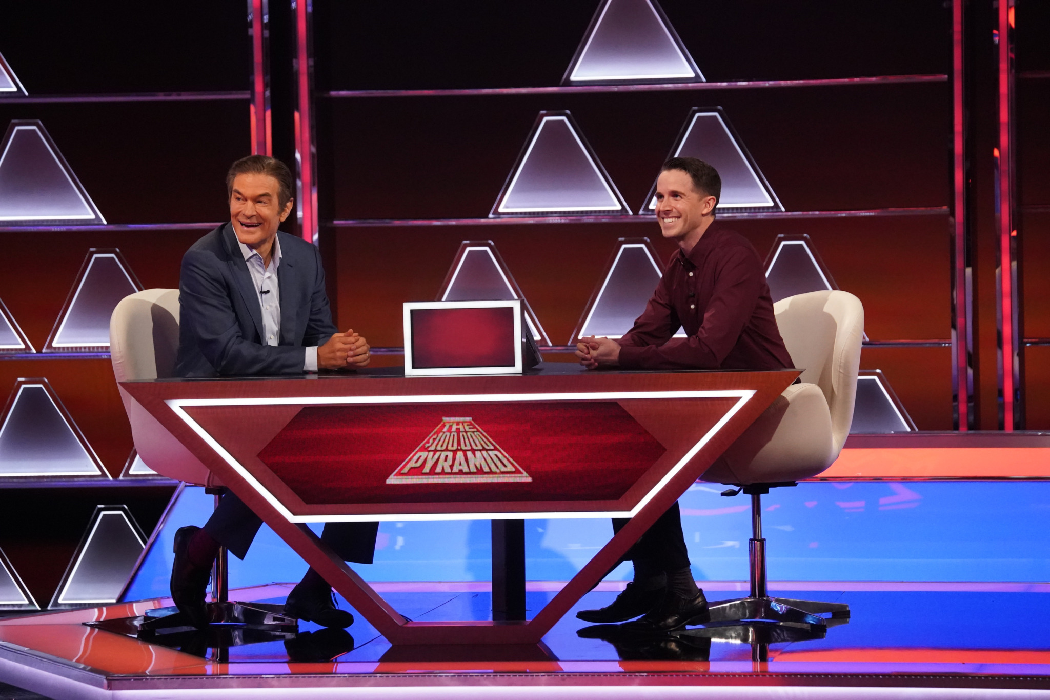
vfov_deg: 9.0
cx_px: 525
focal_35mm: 152
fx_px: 4433
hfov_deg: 13.5
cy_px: 350
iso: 10000
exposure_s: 1/640
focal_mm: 152
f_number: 5
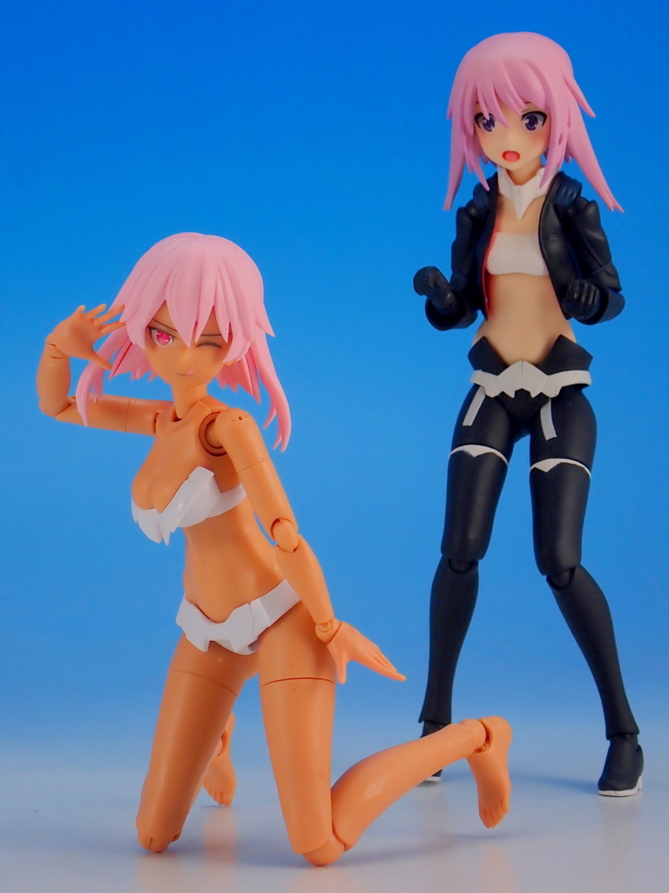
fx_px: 2577
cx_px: 334
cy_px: 446
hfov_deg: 14.8
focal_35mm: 100
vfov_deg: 19.6
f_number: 18
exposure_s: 1/2
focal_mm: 18
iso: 100
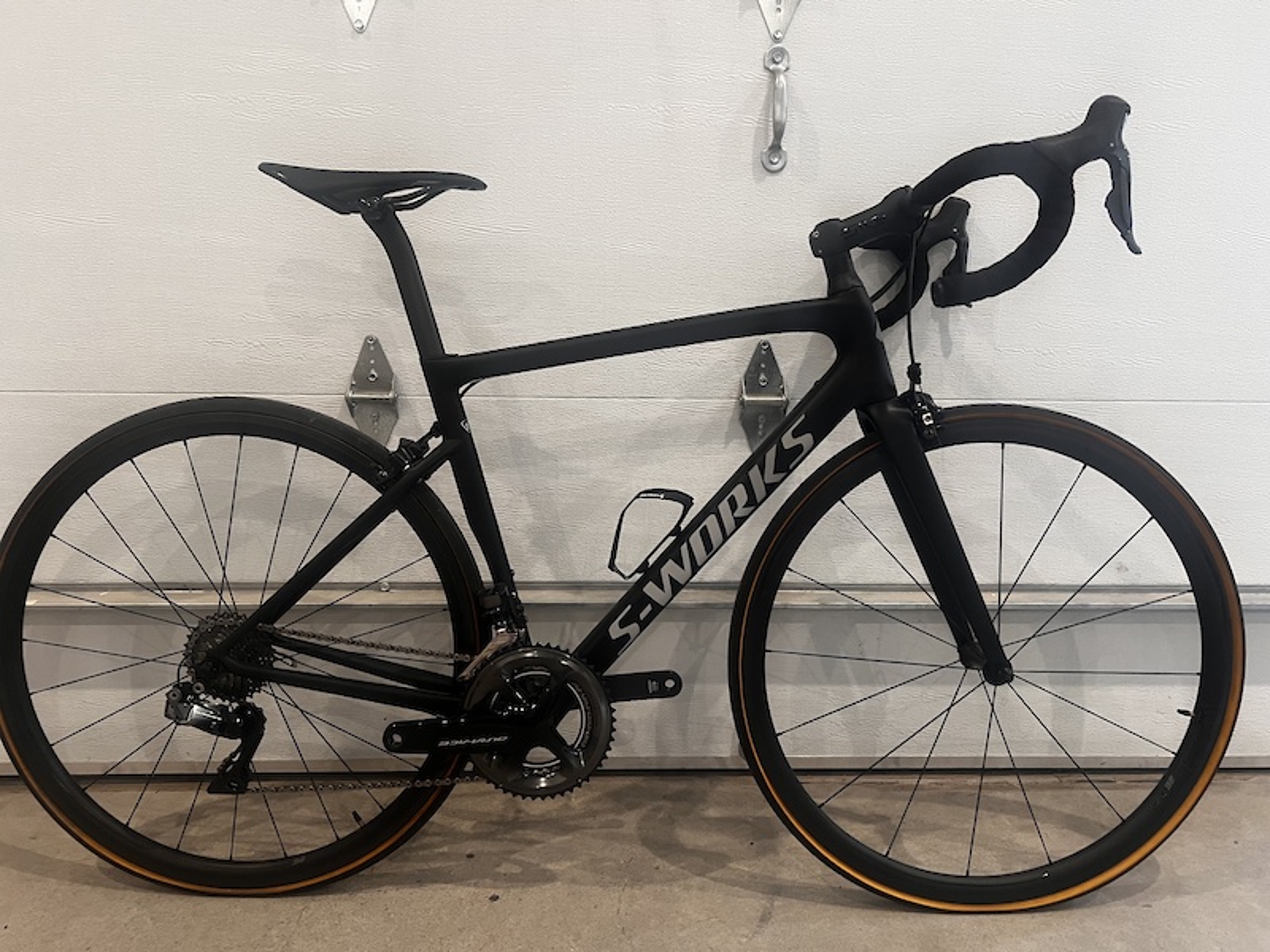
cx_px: 635
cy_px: 476
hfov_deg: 67.3
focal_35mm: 26
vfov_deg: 53.1
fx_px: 954
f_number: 1.5
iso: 320
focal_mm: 5.7
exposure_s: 1/60
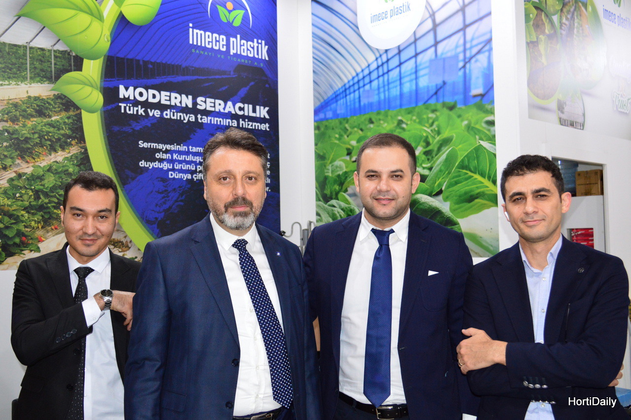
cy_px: 210
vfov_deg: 34.1
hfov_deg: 49.6
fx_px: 683
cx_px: 316
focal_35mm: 39
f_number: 5.6
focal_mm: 26
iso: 1250
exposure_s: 1/125
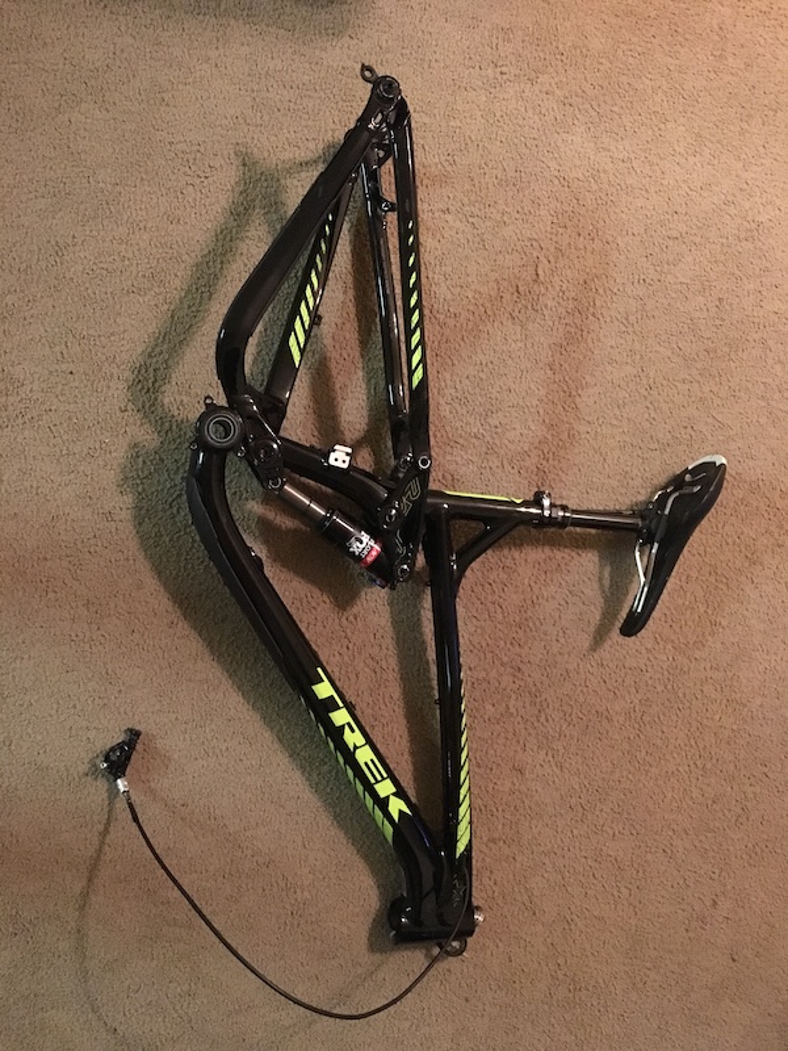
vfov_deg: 61.7
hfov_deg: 48.2
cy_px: 526
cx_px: 394
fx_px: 880
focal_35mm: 29
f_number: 2.2
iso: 1000
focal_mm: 4.15
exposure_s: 1/15
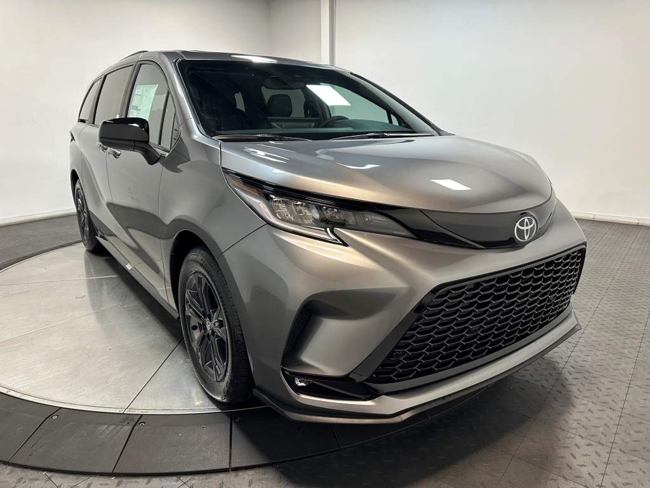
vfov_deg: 56.8
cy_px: 244
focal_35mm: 24
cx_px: 325
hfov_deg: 71.6
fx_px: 451
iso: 320
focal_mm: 6.86
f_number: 1.78
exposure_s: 1/60
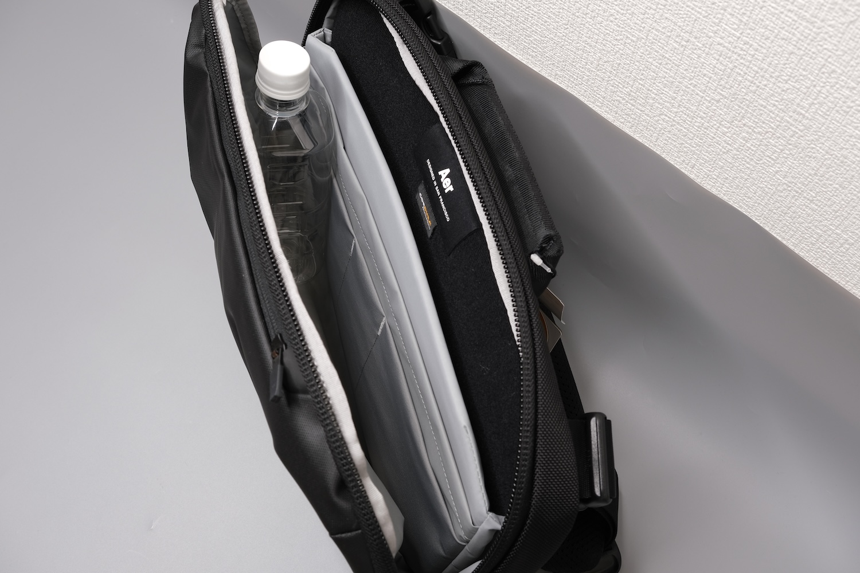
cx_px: 430
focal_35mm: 33
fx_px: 788
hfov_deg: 57.2
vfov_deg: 40.0
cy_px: 286
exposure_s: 1/4
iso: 160
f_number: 8
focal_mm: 22.3
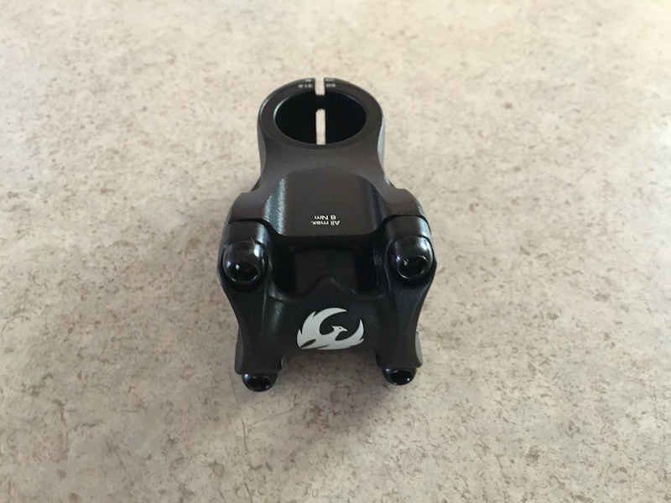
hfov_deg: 61.7
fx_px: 562
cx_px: 336
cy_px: 252
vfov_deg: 48.2
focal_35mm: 29
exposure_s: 1/4
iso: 64
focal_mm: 4.15
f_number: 2.2
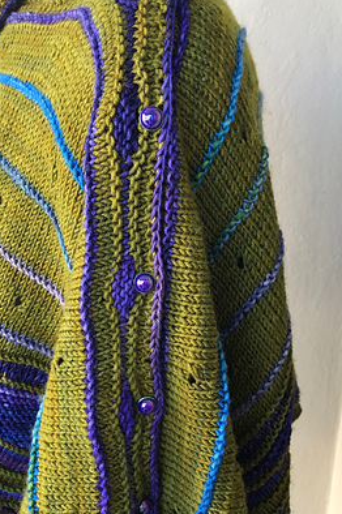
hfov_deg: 35.8
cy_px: 279
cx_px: 148
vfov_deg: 51.9
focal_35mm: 37
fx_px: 528
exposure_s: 1/47
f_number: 1.8
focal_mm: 3.99
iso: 20
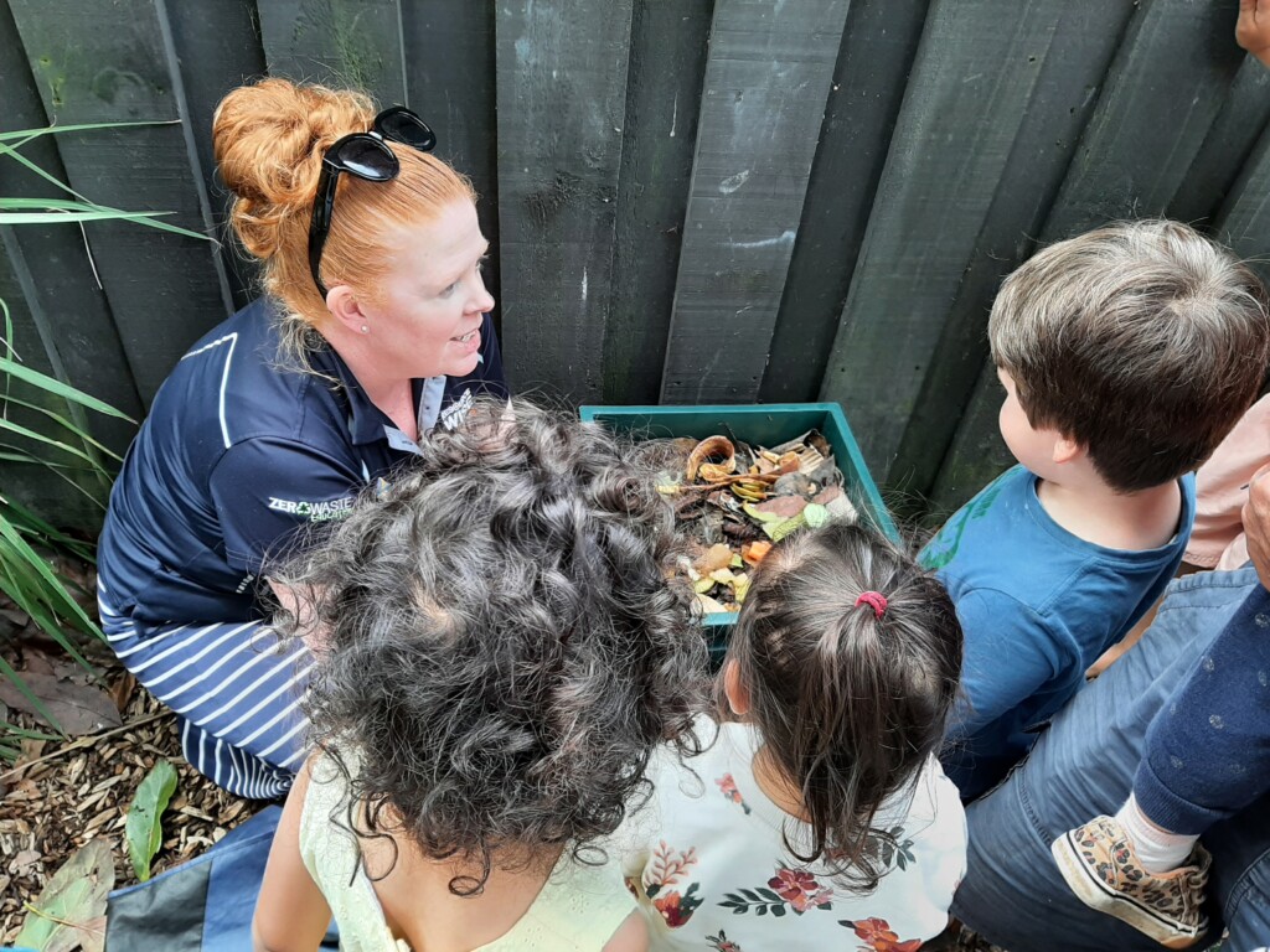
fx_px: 954
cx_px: 635
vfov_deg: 53.1
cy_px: 476
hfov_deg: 67.3
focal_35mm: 26
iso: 40
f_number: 1.7
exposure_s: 1/127
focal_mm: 3.93
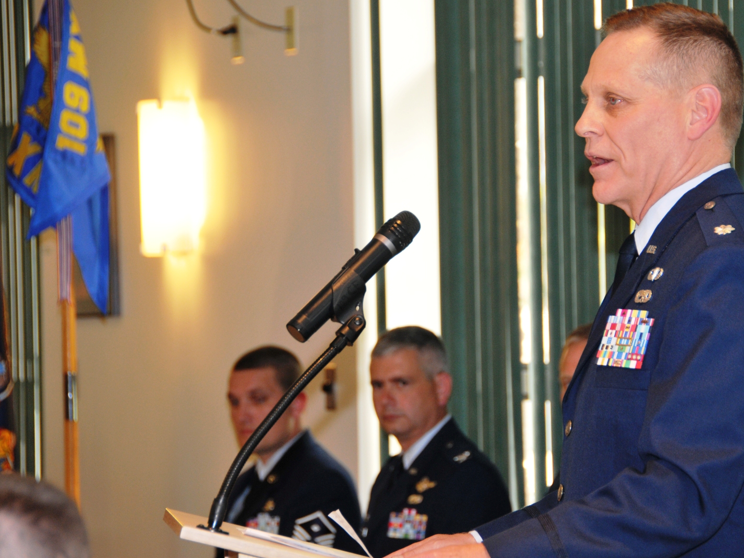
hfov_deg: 8.4
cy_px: 275
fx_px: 5041
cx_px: 440
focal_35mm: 235
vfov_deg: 6.3
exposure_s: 1/60
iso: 400
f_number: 5.6
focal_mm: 135
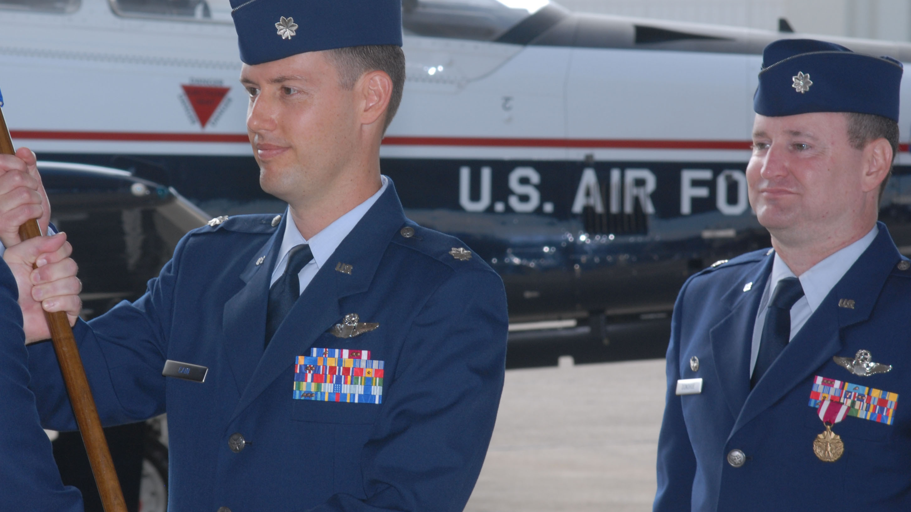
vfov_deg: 5.5
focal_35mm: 221
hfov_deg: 9.8
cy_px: 196
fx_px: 5331
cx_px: 306
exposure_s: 1/100
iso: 200
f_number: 11
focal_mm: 105
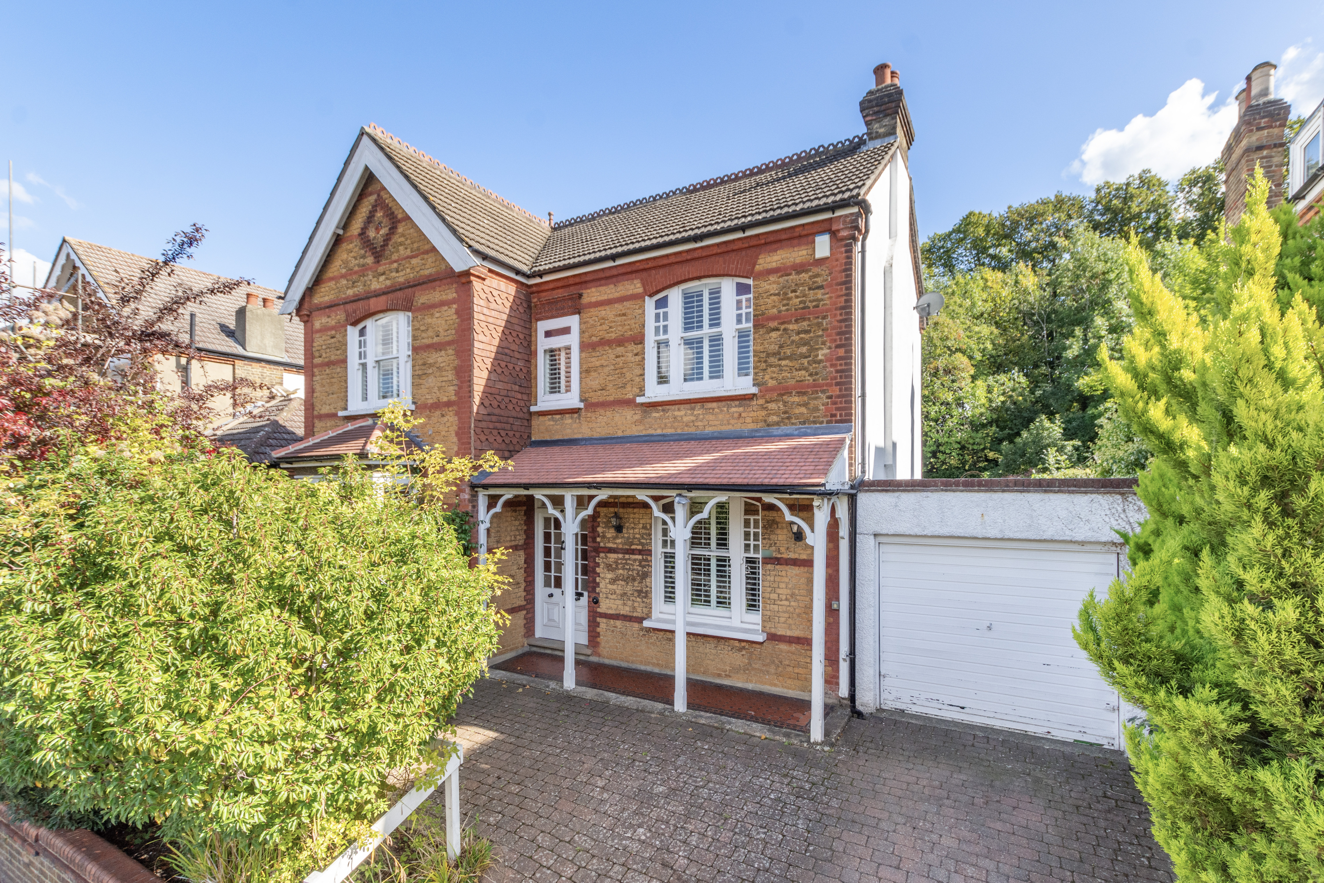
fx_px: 552
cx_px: 662
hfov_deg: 100.4
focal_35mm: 15
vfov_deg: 77.3
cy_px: 442
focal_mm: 10
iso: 400
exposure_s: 1/400
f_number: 7.1
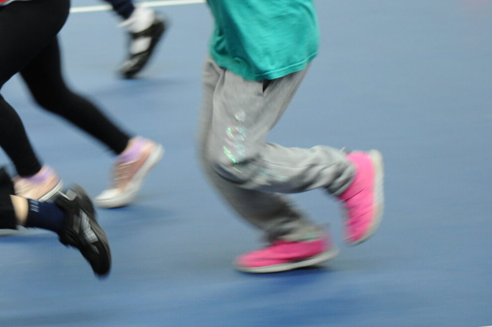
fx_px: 2335
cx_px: -64
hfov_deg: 11.8
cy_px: 20
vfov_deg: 8.0
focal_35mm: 171
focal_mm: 66
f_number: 2.8
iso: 1000
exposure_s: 1/100
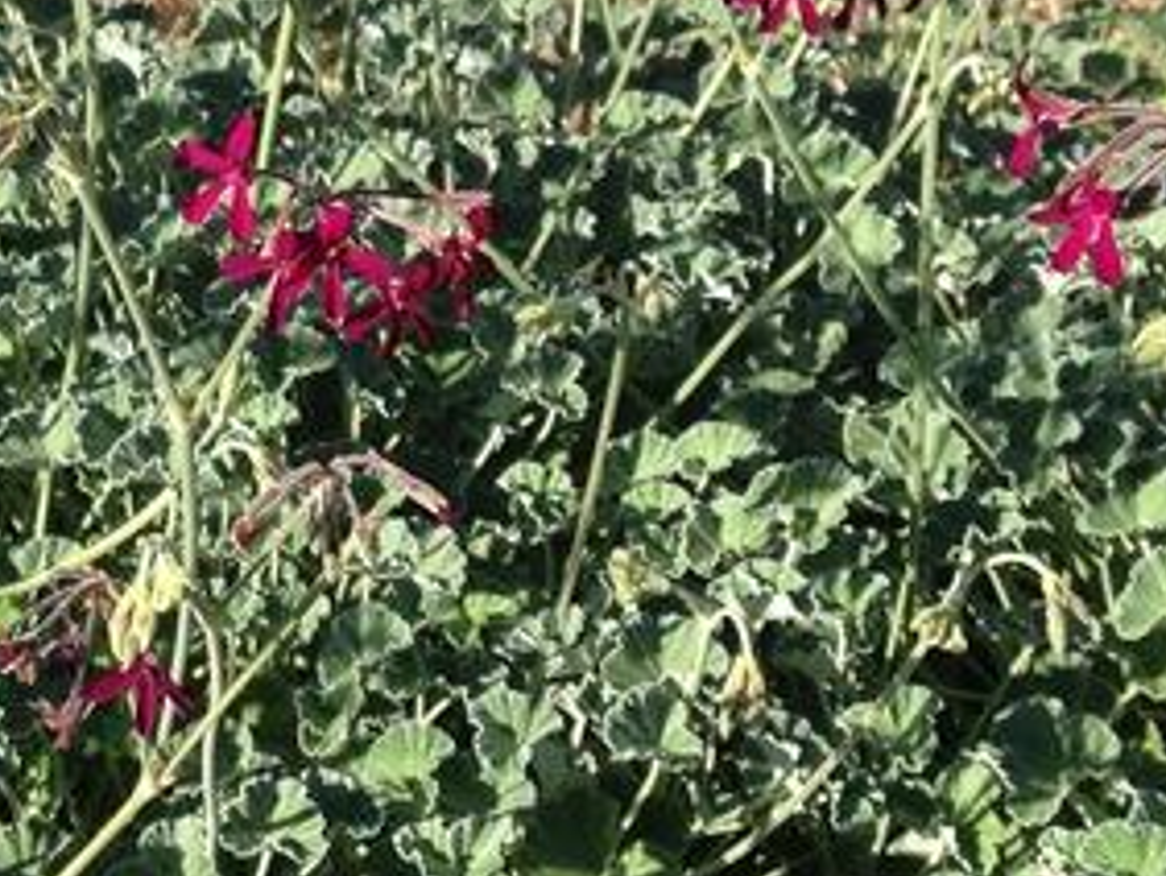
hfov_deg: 16.6
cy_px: 318
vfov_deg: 12.7
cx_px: 103
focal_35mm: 117
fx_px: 3944
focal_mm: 4.12
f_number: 2.4
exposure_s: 1/623
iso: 50
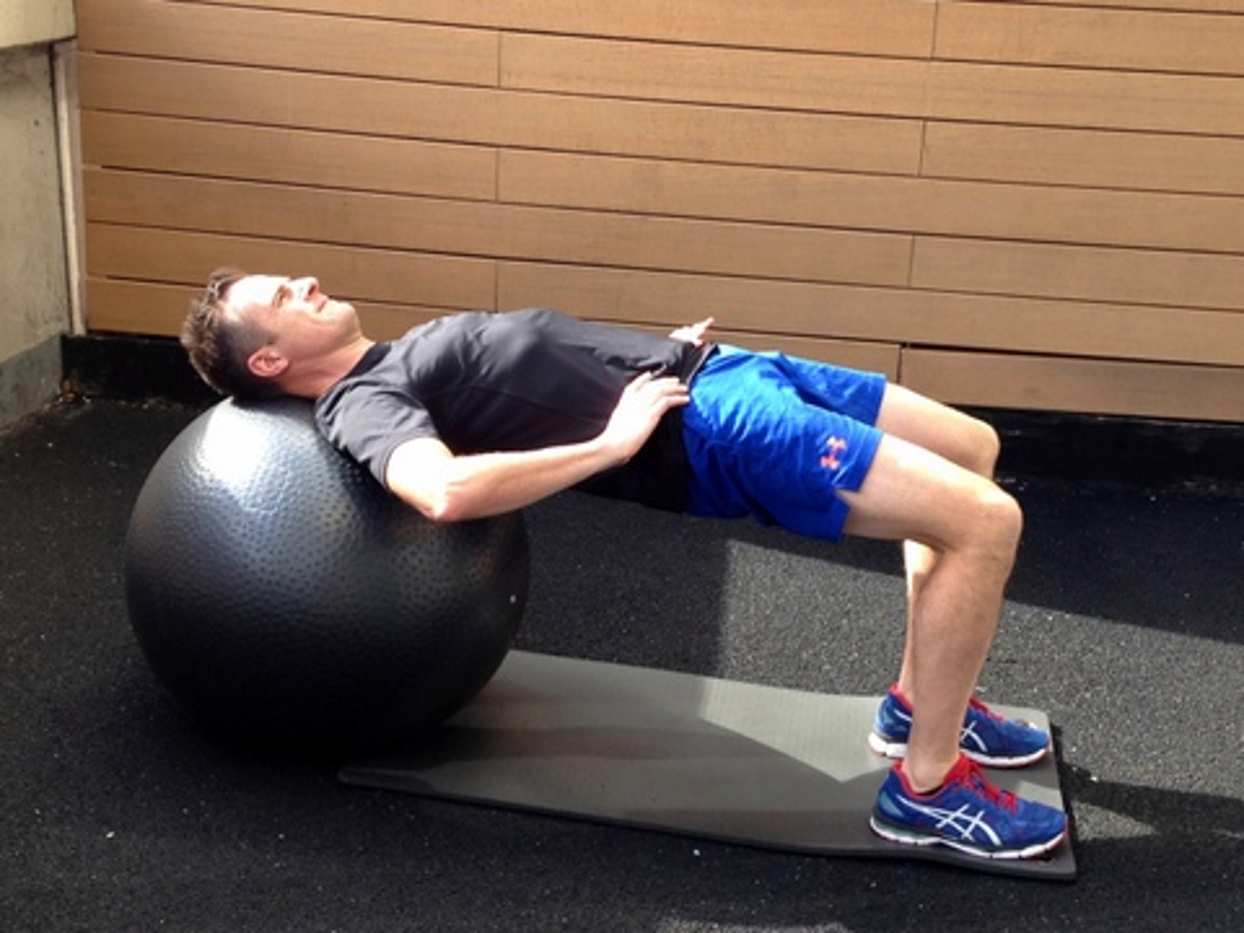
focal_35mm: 38
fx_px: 1366
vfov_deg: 37.7
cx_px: 622
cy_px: 466
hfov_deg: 49.0
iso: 50
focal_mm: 4.12
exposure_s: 1/165
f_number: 2.4
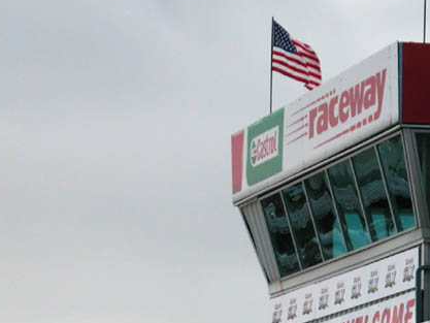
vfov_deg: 4.6
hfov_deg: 6.1
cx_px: 194
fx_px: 4051
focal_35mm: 326
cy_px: 370
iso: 100
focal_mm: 34.7
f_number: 3.8
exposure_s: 1/250
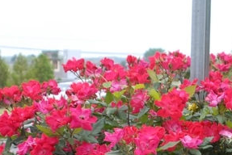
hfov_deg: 13.6
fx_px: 968
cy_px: 235
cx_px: 199
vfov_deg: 8.9
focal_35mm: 150
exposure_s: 1/125
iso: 400
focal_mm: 28
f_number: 5.6
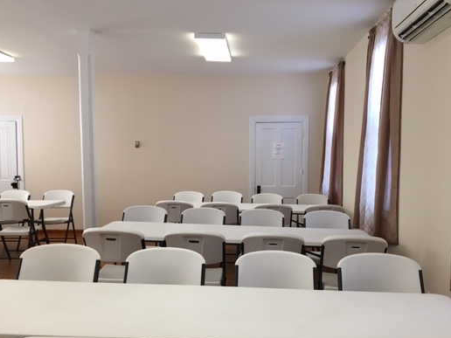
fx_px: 469
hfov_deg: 51.3
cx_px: 235
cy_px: 196
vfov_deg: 39.6
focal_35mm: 36
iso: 32
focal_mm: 4.15
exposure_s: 1/30
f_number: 2.2
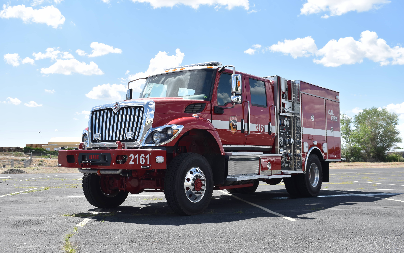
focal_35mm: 40
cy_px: 129
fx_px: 440
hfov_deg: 49.3
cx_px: 201
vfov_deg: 32.0
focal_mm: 26
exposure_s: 1/320
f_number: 6.3
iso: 100
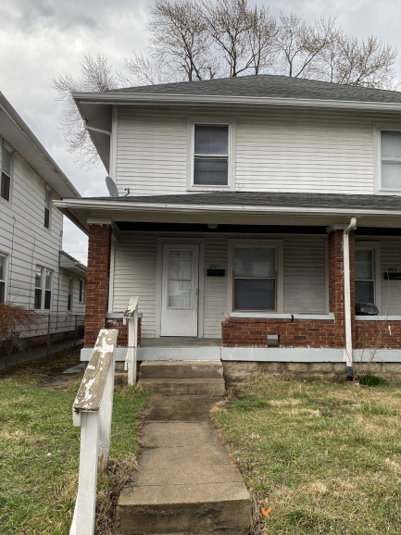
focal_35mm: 30
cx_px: 194
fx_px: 464
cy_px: 280
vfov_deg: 60.0
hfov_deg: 46.8
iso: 32
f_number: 1.8
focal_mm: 4.25
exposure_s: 1/524
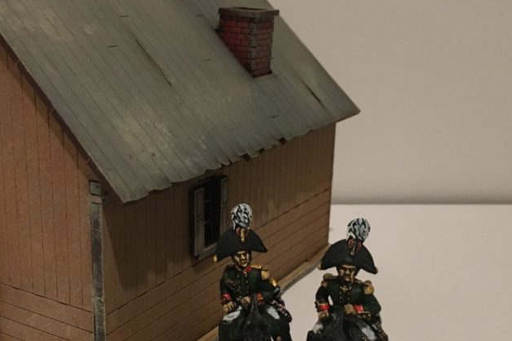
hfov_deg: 39.8
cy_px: 200
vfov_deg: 27.5
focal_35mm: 49
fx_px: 697
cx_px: 163
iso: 160
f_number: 2.2
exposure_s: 1/33
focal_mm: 4.15
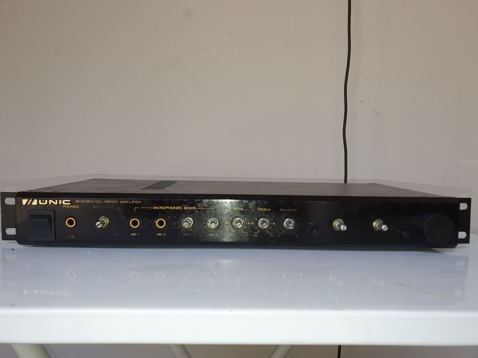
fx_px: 359
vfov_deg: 53.1
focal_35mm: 26
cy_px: 179
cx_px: 239
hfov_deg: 67.3
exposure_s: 1/134
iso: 50
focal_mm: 4.32
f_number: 2.4
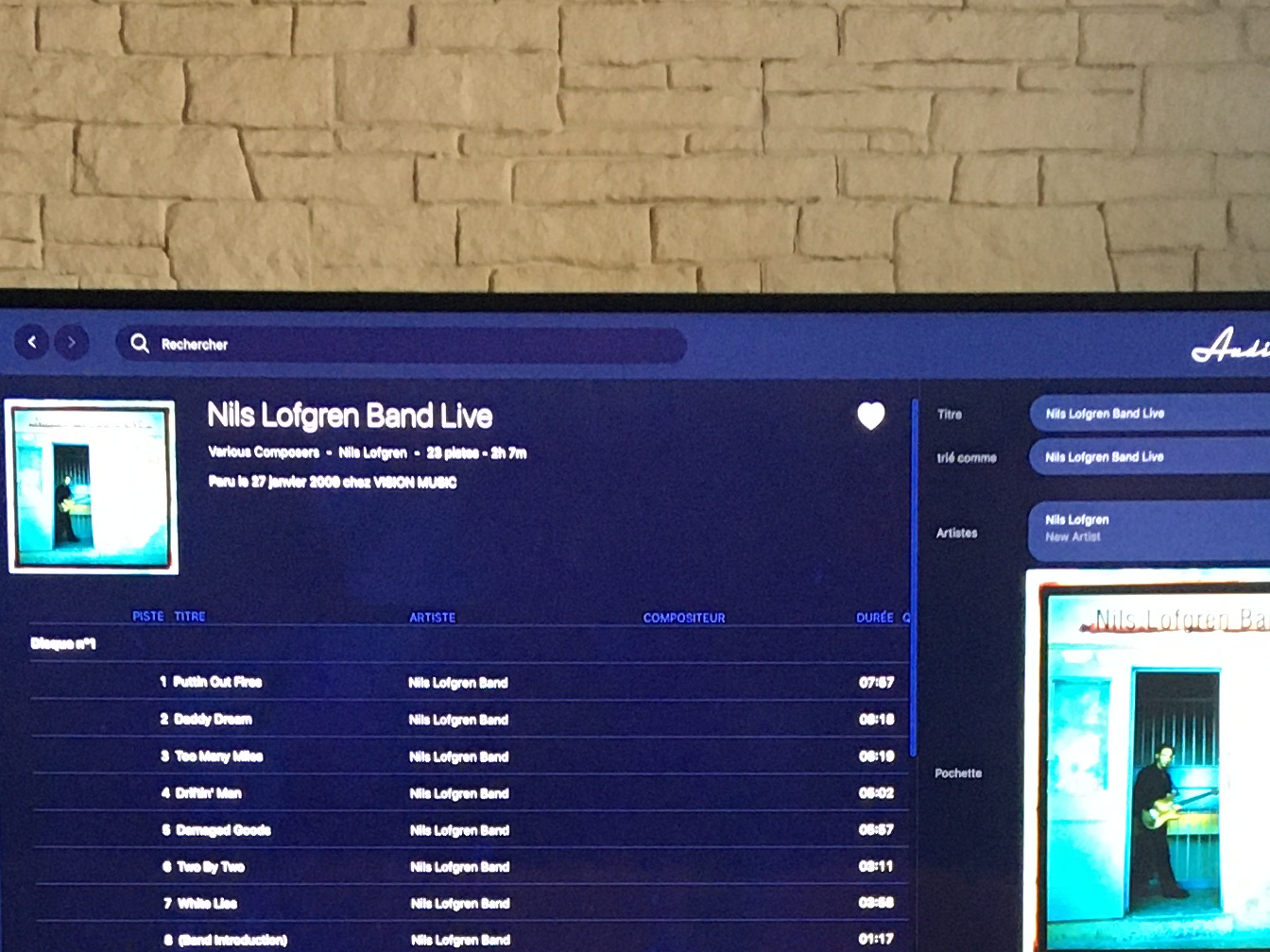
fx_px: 3192
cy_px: 1388
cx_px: 651
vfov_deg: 15.7
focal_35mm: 87
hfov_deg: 22.5
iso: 200
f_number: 2.2
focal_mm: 4.15
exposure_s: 1/25
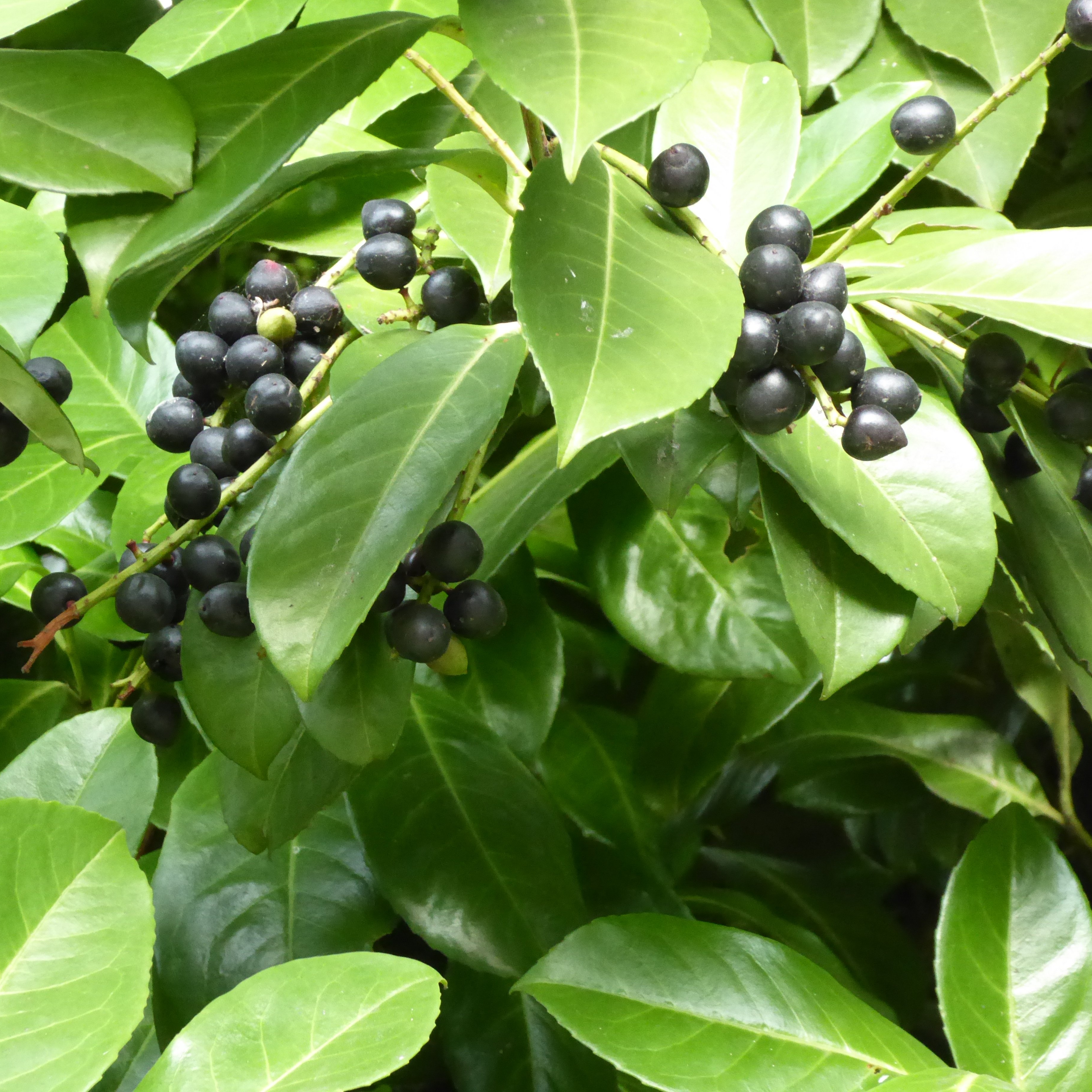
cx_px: 383
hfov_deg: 9.9
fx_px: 6317
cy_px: 546
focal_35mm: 177
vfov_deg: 9.9
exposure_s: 1/100
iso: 800
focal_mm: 24.2
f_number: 5.3
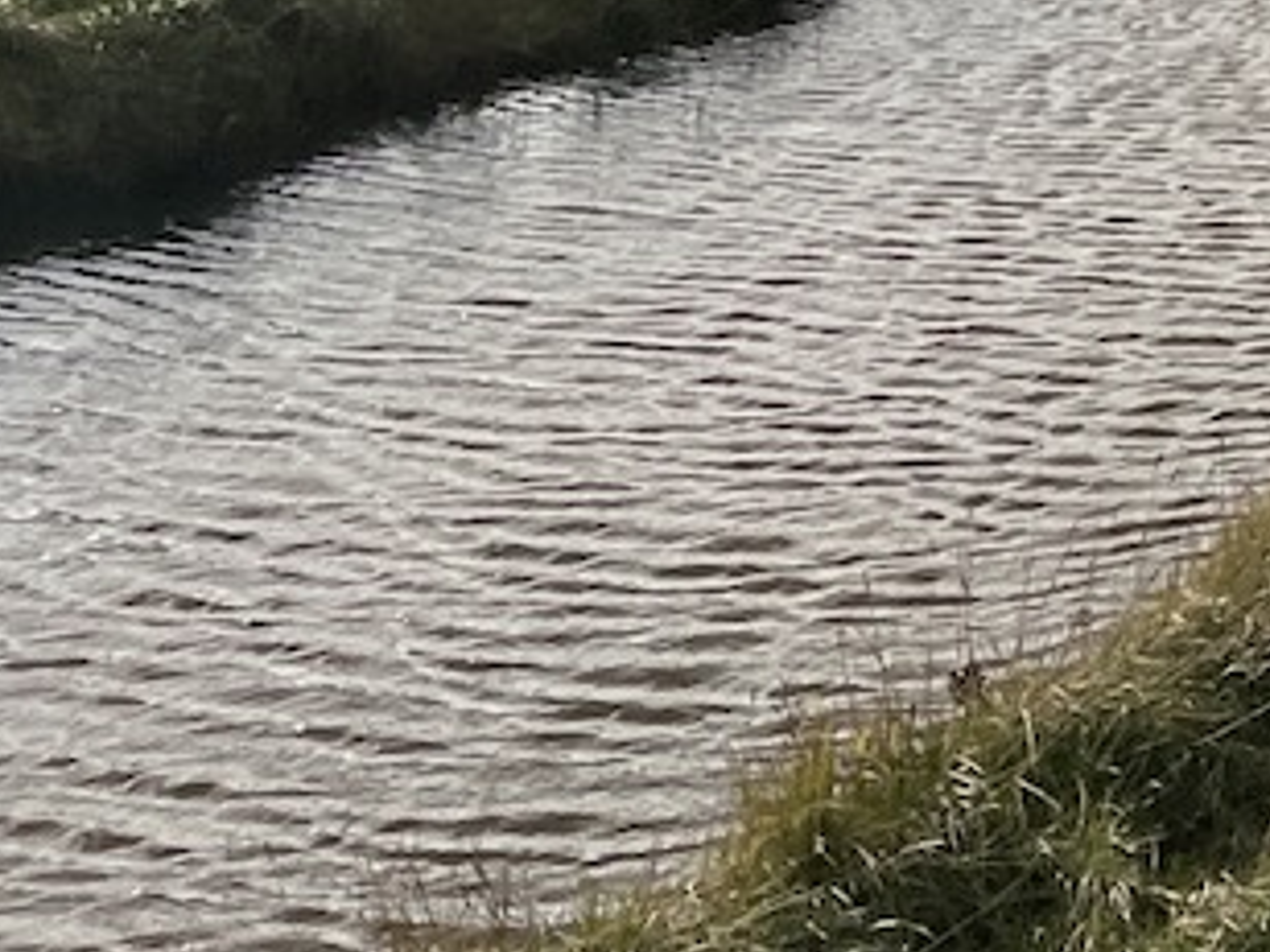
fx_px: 3962
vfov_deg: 12.1
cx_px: 2606
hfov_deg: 14.7
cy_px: -993
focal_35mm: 108
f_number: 1.6
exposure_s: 1/5556
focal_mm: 4.2
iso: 32
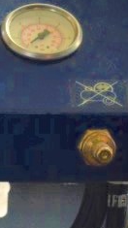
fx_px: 1836
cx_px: -176
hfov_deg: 3.9
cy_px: 433
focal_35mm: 304
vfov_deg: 6.9
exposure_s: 1/125
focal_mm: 28
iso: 250
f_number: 5.6
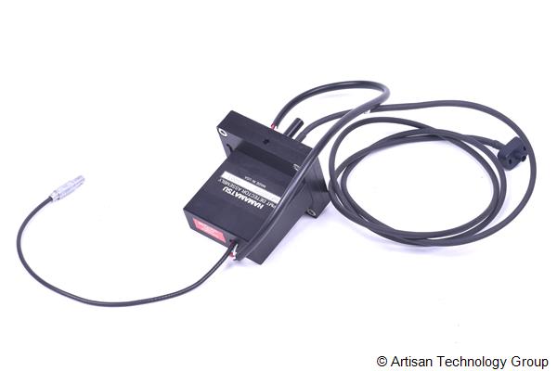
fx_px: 882
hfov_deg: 35.1
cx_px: 278
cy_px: 186
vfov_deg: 23.8
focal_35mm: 57
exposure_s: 1/200
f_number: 11
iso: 200
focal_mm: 38
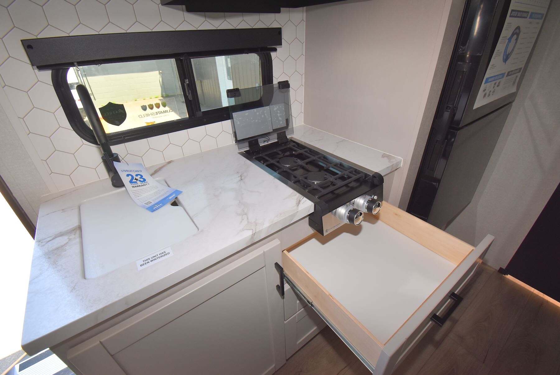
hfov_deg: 100.3
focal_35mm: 15
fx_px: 234
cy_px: 188
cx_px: 280
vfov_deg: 77.5
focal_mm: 10
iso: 450
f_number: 5.6
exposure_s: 1/125
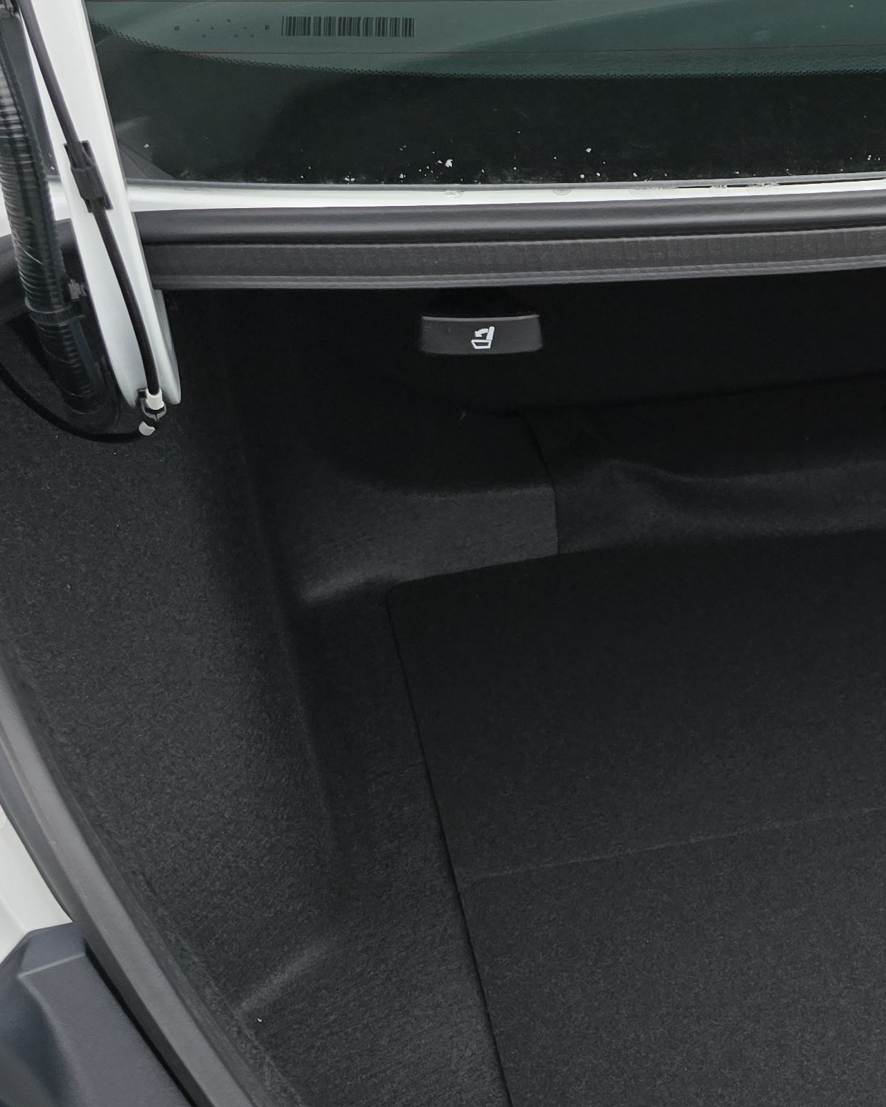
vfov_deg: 32.0
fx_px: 1901
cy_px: 813
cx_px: 1119
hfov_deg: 23.5
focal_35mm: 58
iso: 20
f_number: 1.7
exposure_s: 1/180
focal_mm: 6.3
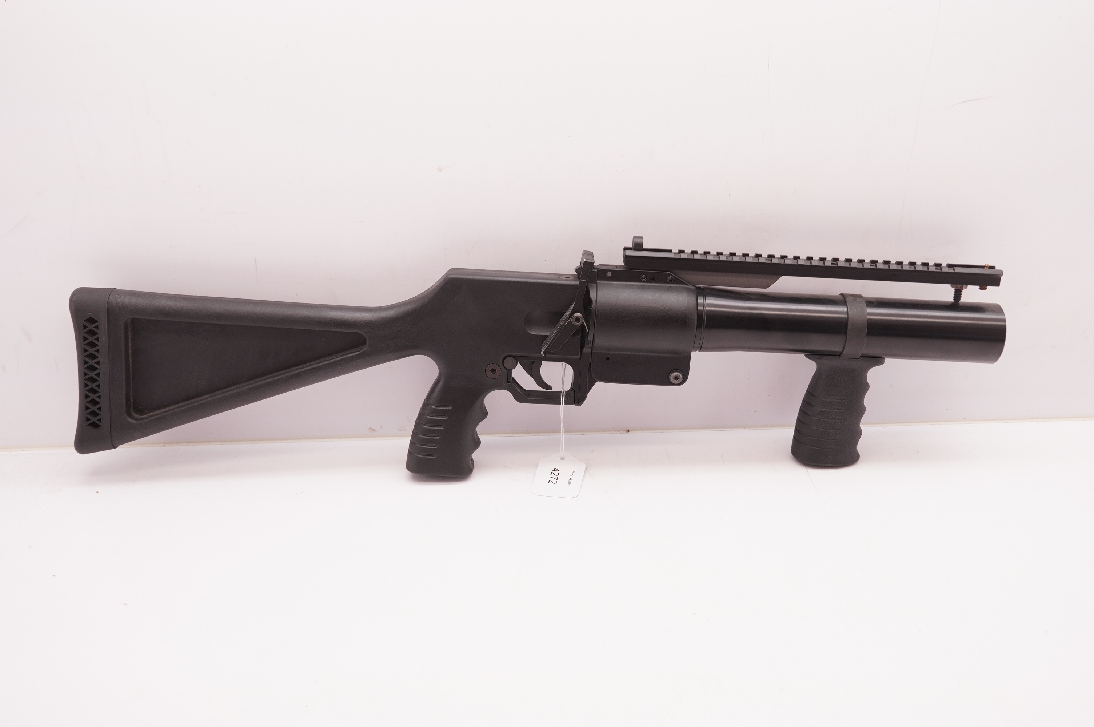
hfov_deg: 49.6
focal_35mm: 39
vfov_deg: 34.1
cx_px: 547
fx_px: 1184
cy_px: 364
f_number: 5.6
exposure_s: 1/125
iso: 400
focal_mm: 26
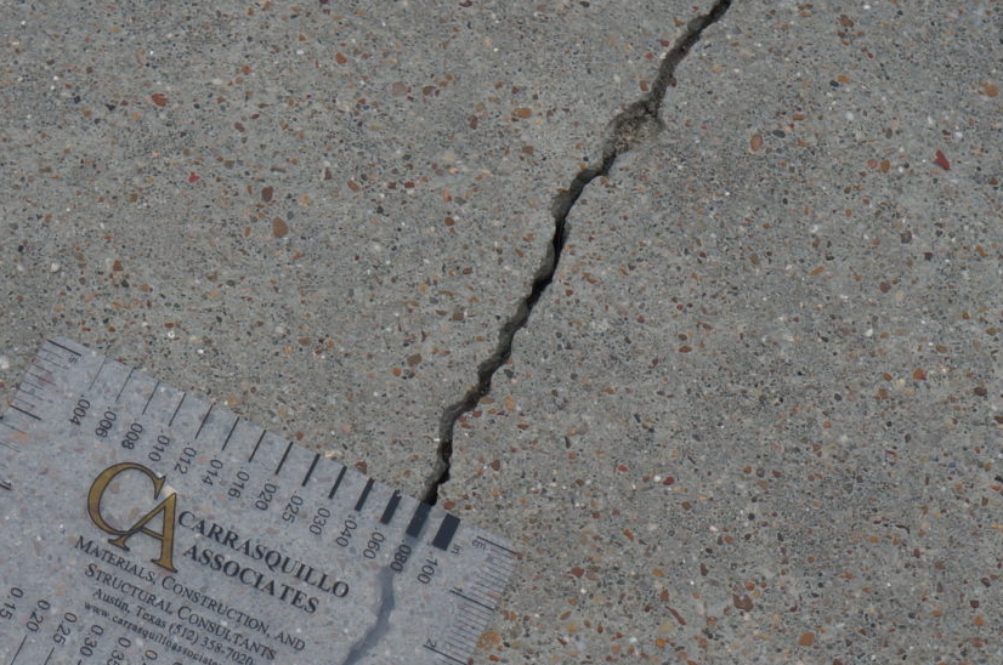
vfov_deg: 11.4
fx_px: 3310
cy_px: 508
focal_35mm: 119
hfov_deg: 17.2
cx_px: 318
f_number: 8
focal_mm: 32
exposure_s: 1/200
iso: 200
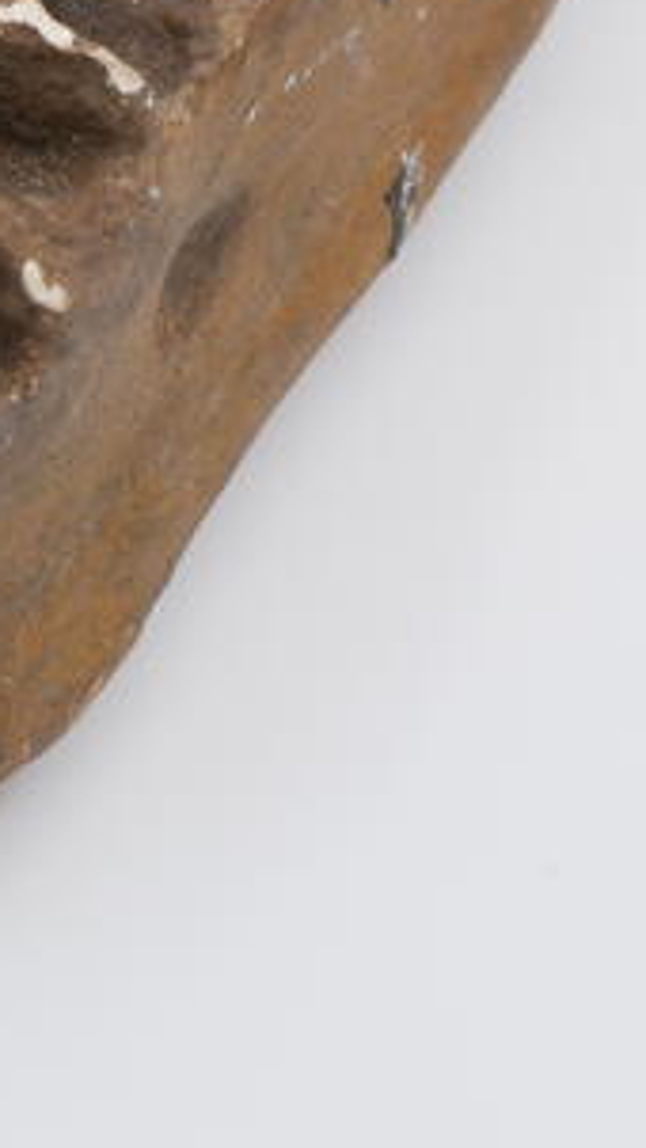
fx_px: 8704
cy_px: -200
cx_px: -353
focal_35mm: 286
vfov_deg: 7.5
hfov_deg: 4.2
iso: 200
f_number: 7.1
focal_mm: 33
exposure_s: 1/60
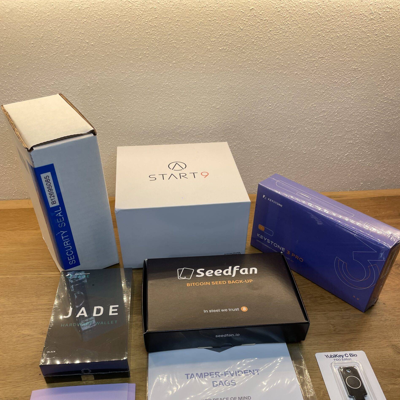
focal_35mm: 31
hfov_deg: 52.5
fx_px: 405
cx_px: 199
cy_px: 269
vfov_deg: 51.5
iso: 32
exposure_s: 1/231
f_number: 1.6
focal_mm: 4.2
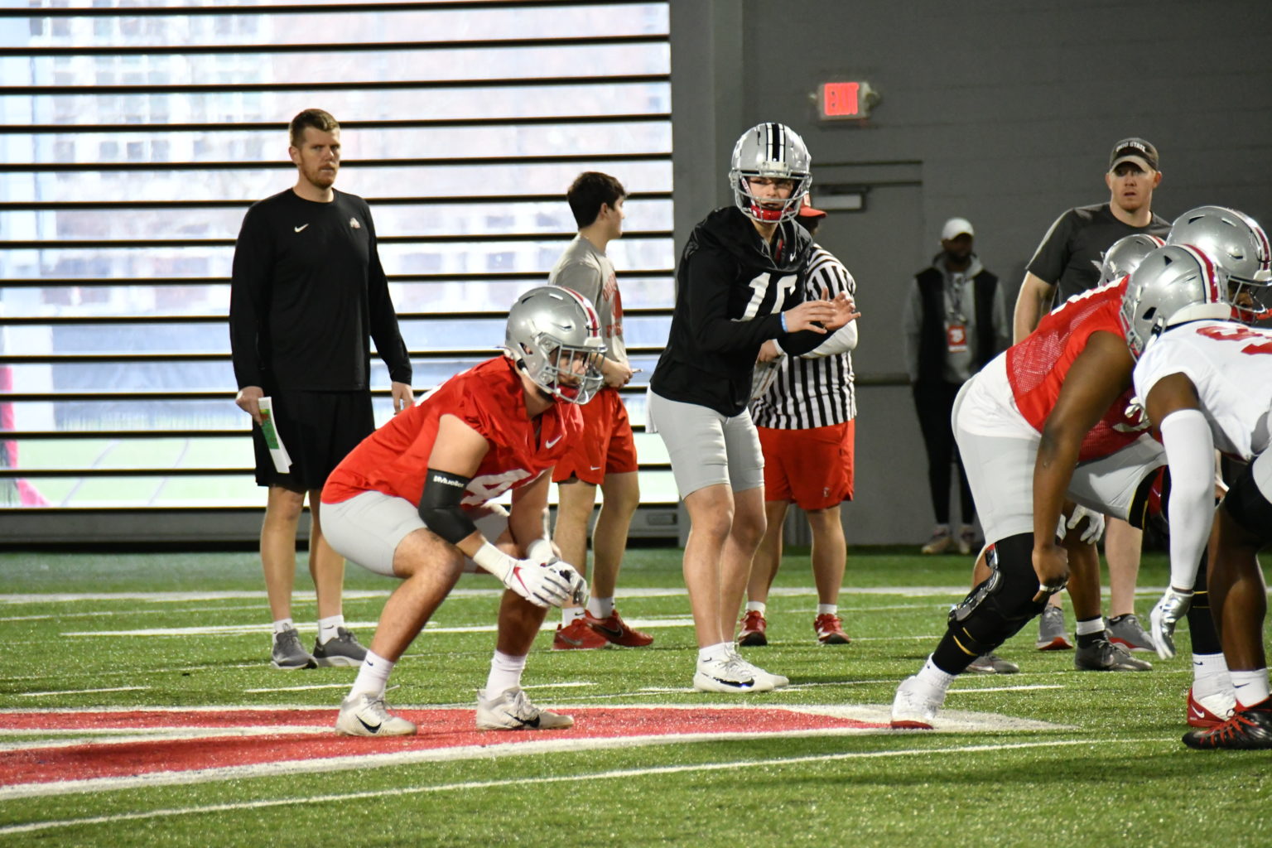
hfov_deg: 5.5
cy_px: 424
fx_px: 13249
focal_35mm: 375
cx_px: 636
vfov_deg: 3.7
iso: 5000
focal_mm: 250
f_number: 5.6
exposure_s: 1/250
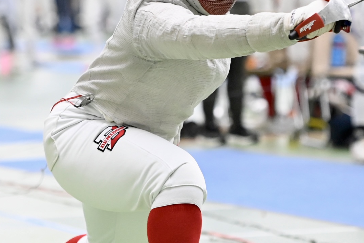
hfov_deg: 9.3
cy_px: 70
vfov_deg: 6.2
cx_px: 254
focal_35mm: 220
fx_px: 2225
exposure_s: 1/800
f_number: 2.8
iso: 5000
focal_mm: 122
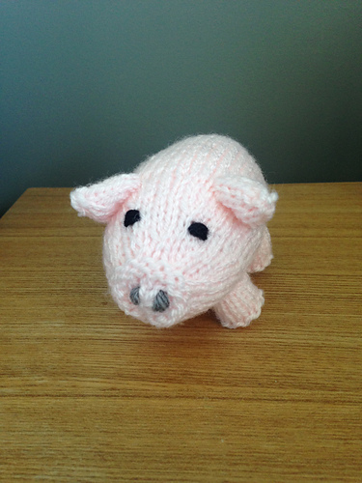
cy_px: 242
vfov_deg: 55.4
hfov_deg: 42.9
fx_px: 460
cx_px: 181
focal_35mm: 33
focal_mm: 4.12
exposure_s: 1/20
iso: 125
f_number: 2.4
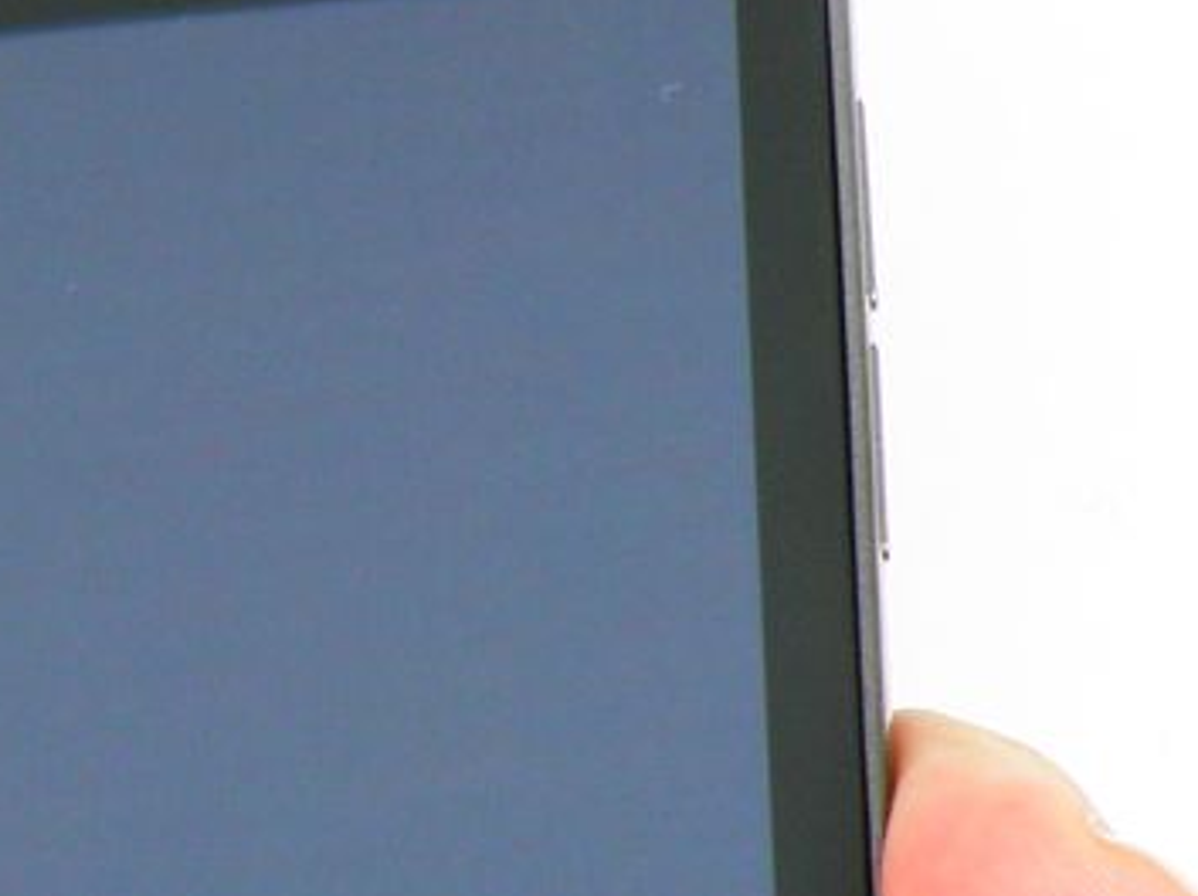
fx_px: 6119
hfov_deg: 11.1
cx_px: -58
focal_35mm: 177
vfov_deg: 8.3
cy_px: 1062
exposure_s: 1/25
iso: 100
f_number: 5.6
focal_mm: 9.31
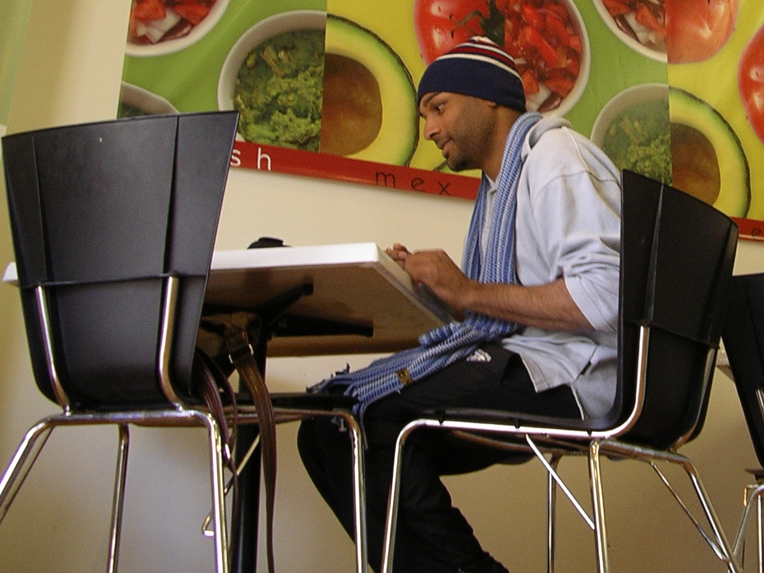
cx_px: 537
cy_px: 108
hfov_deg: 30.4
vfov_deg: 22.9
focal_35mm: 63
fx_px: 1390
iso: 64
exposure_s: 1/25
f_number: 2.9
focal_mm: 5.8
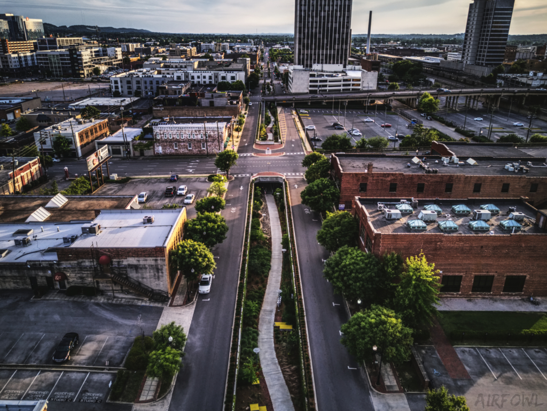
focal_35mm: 26
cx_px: 274
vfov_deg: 53.1
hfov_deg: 67.3
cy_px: 206
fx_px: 411
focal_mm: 4.7
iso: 100
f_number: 2.2
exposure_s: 1/640
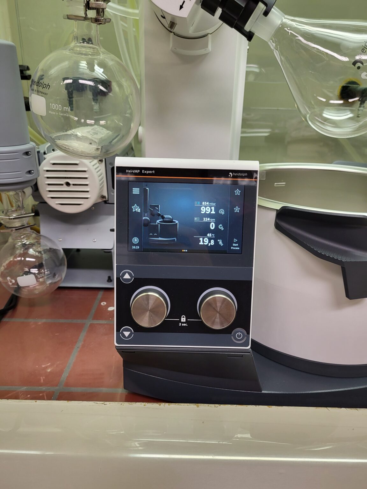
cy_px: 244
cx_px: 184
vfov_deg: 67.3
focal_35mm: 26
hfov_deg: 53.1
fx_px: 368
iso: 200
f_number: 1.8
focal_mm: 5.4
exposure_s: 1/100
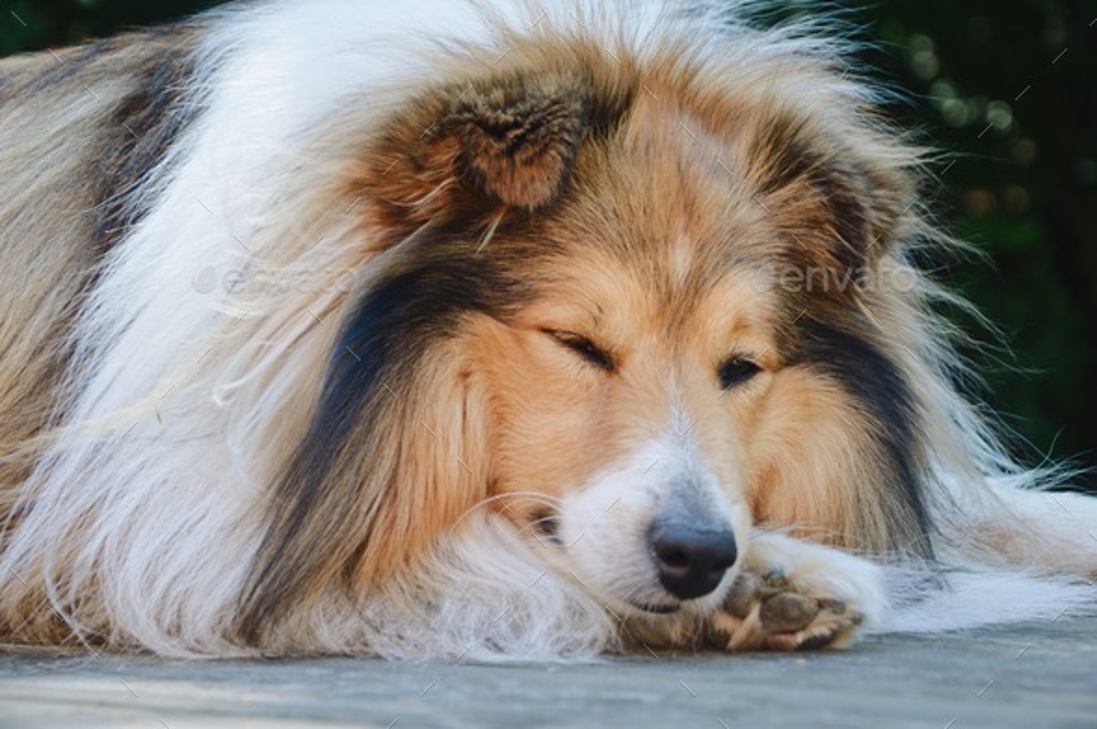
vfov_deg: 13.8
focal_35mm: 99
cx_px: 548
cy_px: 364
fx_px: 3013
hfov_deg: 20.6
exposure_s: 1/125
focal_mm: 66
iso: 280
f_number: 5.3
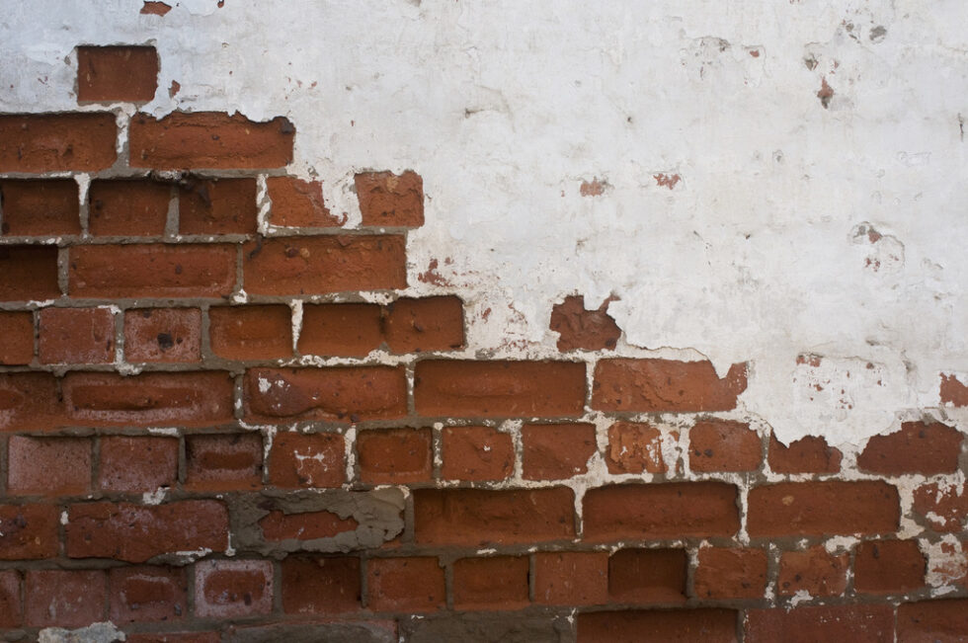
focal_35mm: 60
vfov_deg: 22.6
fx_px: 1611
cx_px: 484
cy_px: 322
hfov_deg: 33.4
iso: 200
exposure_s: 1/200
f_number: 5
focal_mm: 40
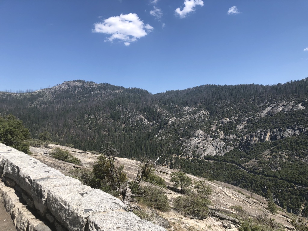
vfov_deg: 49.7
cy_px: 116
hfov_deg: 63.4
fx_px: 249
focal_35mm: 28
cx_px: 154
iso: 20
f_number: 1.8
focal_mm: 4
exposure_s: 1/1715
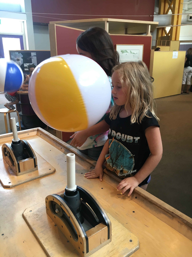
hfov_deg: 48.2
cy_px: 128
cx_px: 96
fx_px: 214
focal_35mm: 29
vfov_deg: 61.7
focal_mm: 4.15
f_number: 2.2
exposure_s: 1/30
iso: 64
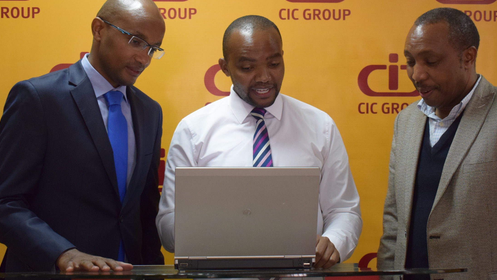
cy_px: 100
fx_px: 852
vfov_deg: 18.6
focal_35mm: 65
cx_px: 262
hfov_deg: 32.5
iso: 2500
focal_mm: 35
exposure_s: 1/60
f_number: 4.5
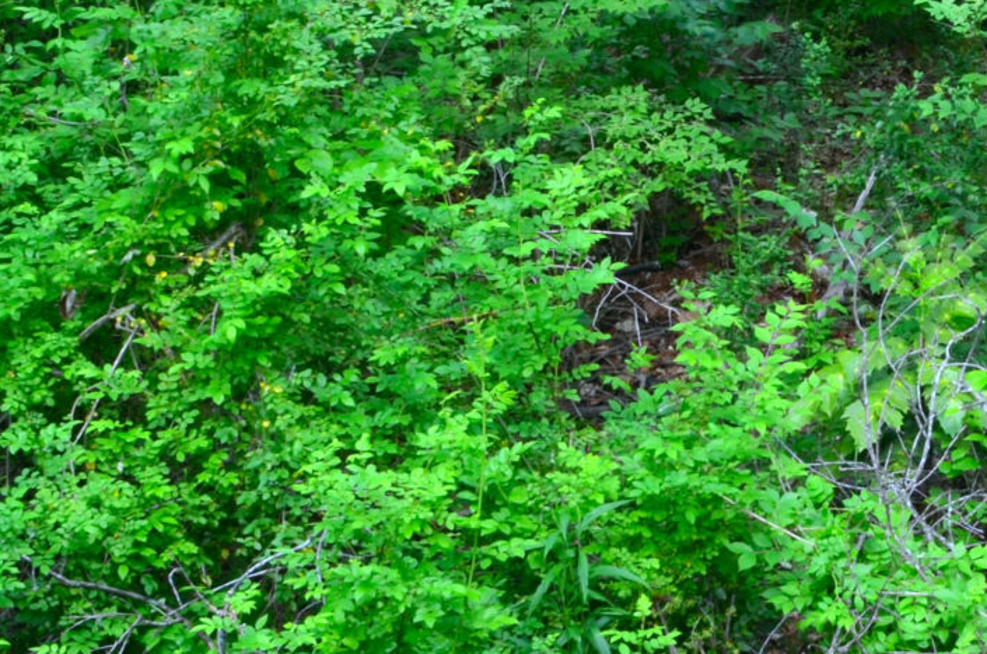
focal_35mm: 122
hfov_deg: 15.9
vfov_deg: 11.0
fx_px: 3338
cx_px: 1319
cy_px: -85
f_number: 22
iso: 100
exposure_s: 5
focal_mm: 28
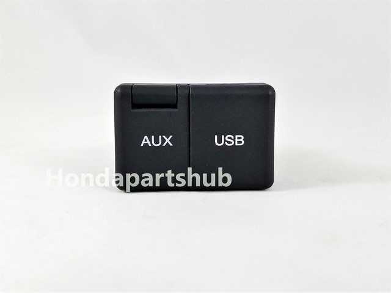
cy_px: 146
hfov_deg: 67.3
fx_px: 294
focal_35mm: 26
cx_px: 196
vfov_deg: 53.1
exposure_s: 1/60
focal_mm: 4.2
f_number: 1.7
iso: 100
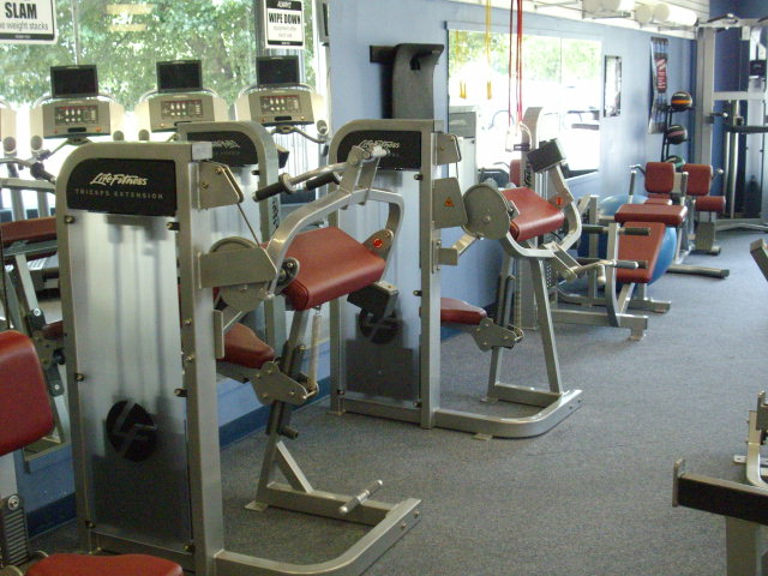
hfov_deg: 41.2
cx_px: 384
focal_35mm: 46
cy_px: 288
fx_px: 1021
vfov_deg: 31.5
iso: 360
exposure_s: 1/50
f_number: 3.1
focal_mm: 7.6
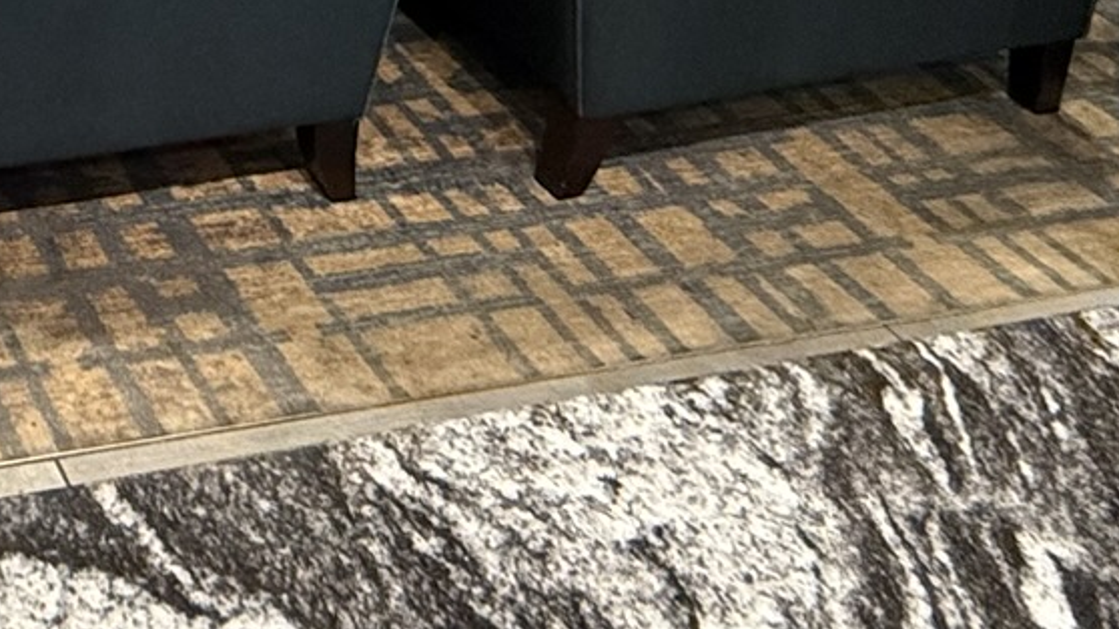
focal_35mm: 56
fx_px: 1662
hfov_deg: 28.7
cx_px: -415
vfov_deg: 15.2
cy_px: -777
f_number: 2.2
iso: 400
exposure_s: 1/120
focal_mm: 2.22
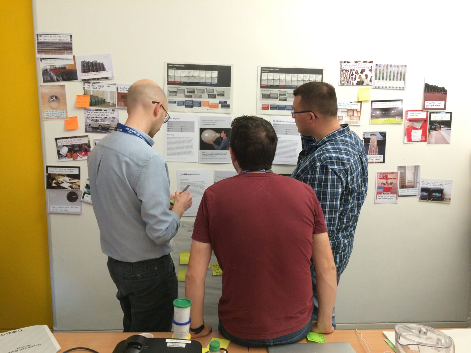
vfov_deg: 48.2
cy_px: 176
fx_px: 395
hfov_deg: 61.7
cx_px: 236
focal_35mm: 29
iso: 200
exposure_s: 1/33
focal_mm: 4.15
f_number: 2.2
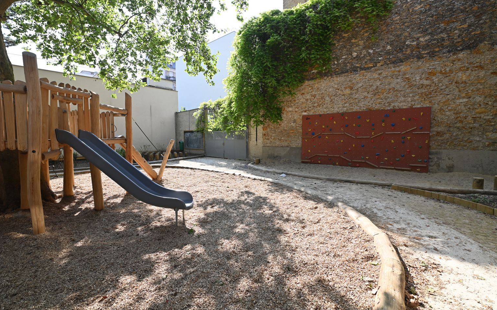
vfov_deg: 74.8
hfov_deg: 101.5
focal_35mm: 15
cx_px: 244
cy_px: 150
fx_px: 203
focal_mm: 14
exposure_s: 1/125
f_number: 5
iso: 100
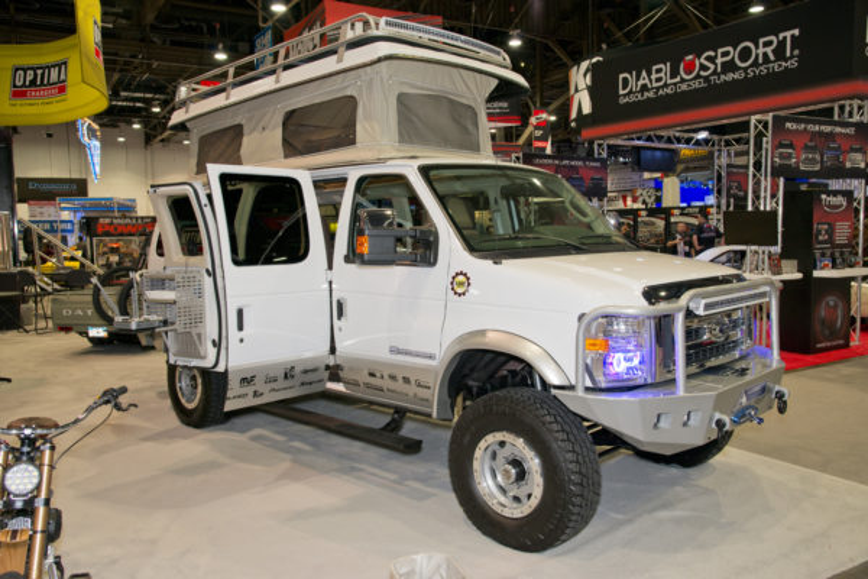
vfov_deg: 43.6
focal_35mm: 30
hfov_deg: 61.9
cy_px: 290
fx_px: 723
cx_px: 434
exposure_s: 1/60
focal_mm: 30
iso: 1250
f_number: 8
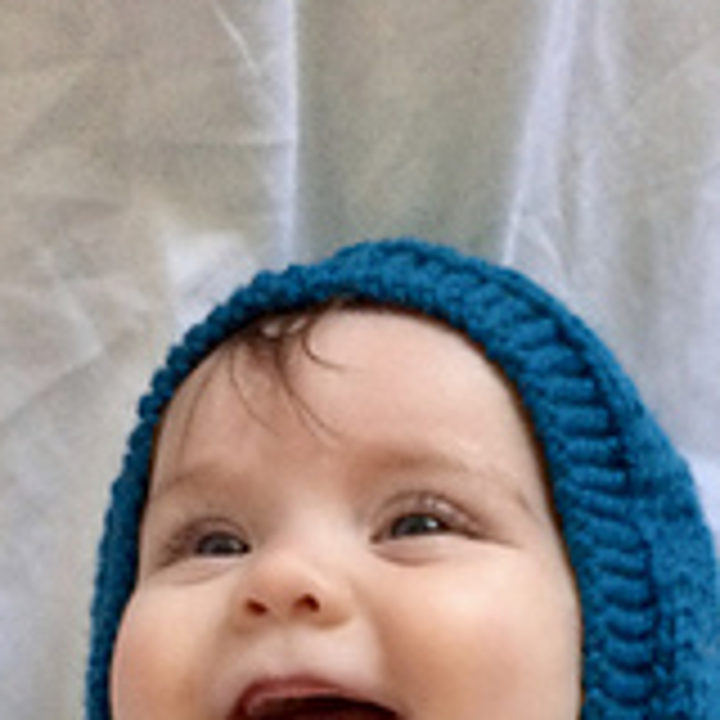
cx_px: 407
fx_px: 1883
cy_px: 986
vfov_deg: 19.6
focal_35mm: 80
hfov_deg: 21.6
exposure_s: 1/24
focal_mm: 4.15
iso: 320
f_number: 2.2
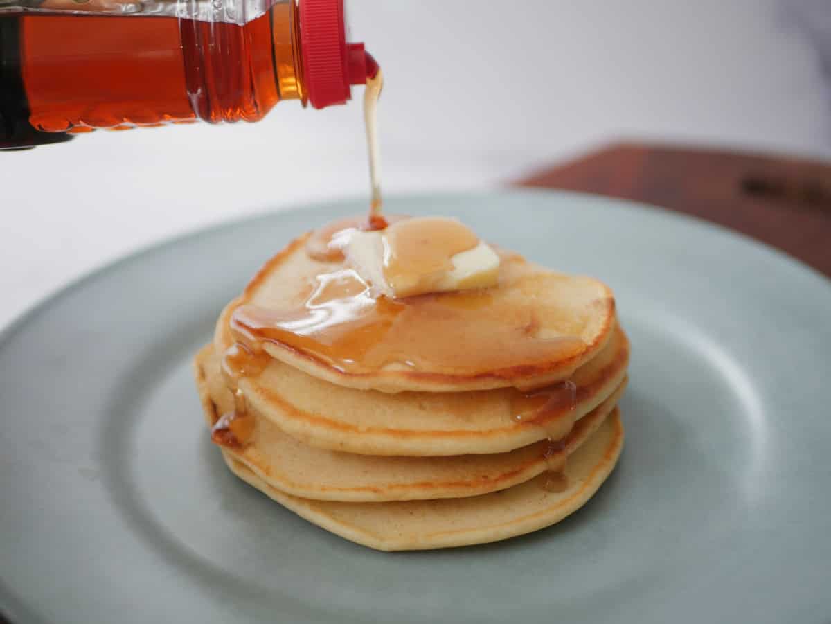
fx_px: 1201
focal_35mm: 50
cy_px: 312
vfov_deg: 29.1
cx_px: 416
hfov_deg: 38.2
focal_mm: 25
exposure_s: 1/250
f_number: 1.7
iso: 250
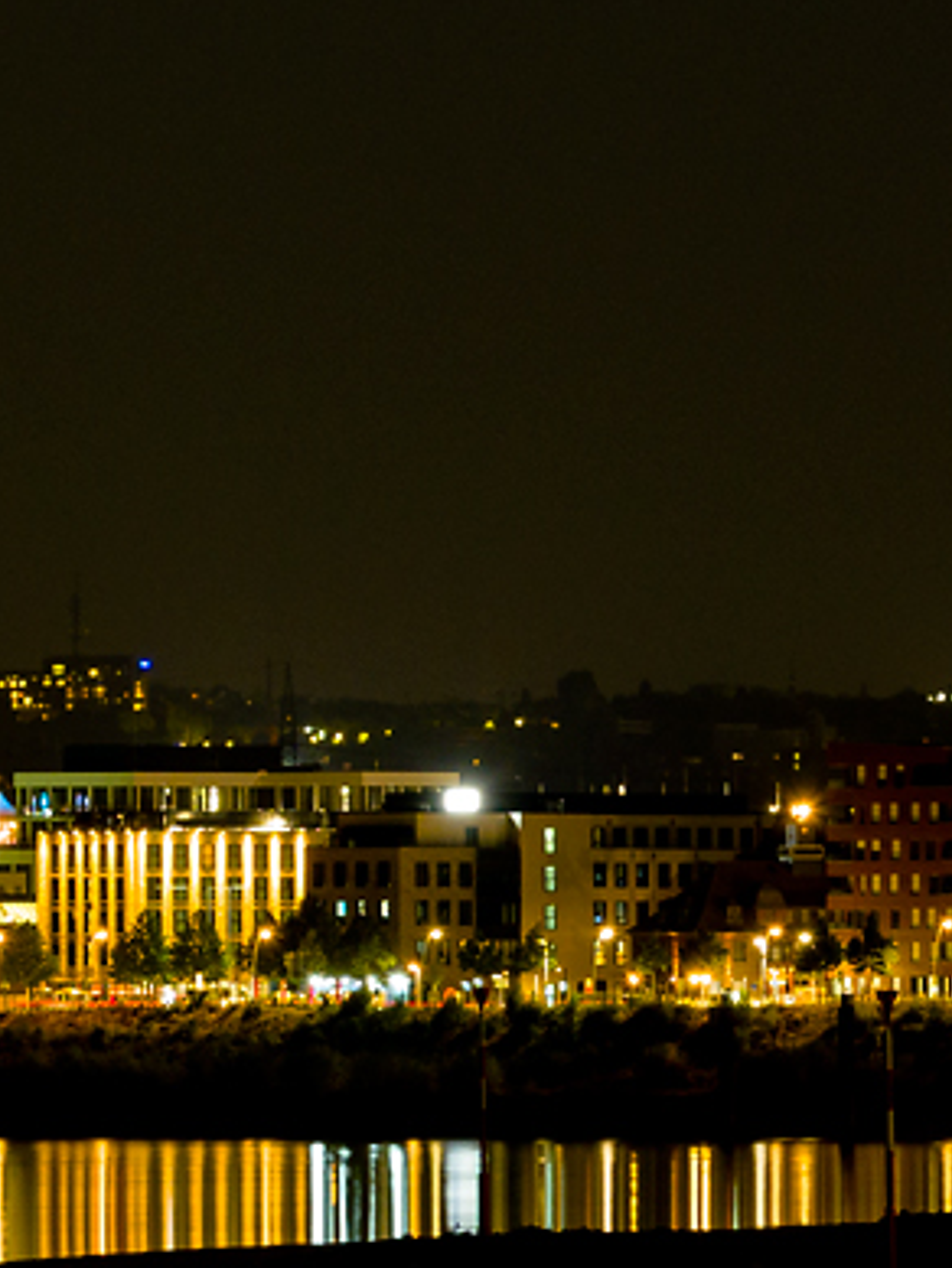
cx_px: 662
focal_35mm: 832
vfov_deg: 2.4
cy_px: 1082
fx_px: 30492
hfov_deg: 1.8
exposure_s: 20
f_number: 6.3
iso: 100
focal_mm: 125
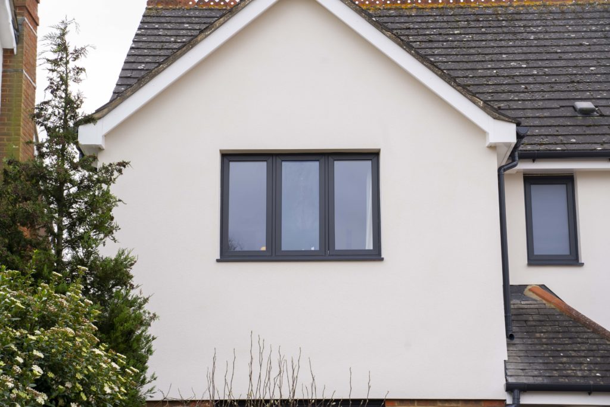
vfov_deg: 18.2
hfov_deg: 27.0
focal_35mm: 75
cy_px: 204
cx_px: 305
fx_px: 1271
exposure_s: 1/50
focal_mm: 75
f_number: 7.1
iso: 100
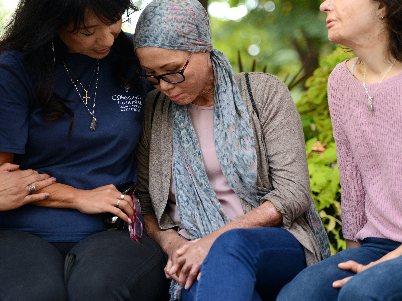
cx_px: 133
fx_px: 1335
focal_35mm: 115
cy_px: 136
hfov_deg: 17.1
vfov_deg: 12.9
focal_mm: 86
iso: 800
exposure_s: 1/250
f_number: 2.8
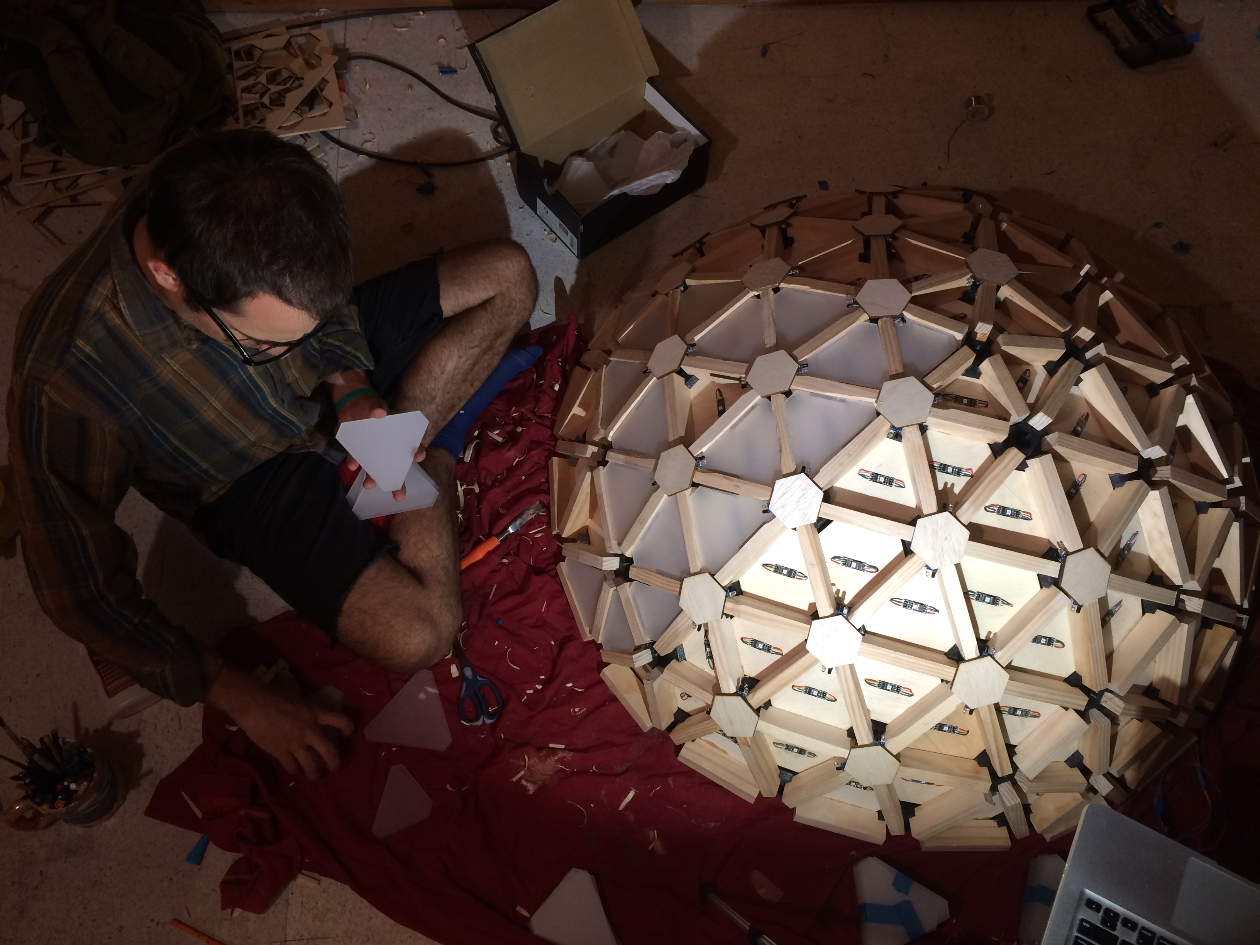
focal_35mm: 29
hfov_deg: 61.7
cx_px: 630
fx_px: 1056
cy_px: 472
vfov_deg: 48.2
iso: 100
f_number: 2.2
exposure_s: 1/30
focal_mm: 4.15
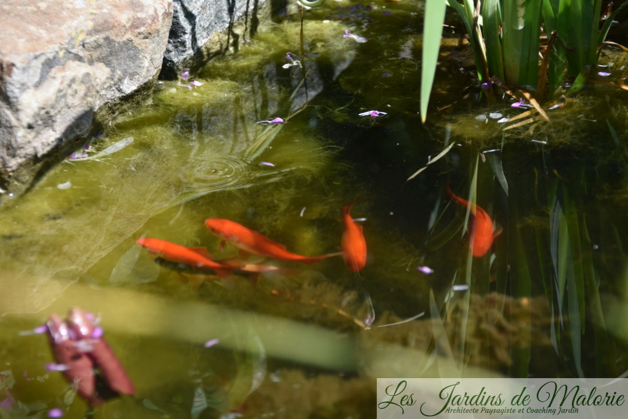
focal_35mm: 248
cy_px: 210
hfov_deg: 8.3
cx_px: 314
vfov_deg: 5.6
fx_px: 4317
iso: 250
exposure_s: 1/500
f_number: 5.6
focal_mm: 165
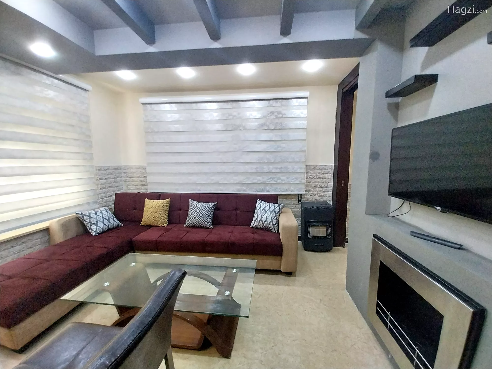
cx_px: 246
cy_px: 184
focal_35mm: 13
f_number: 2.2
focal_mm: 1.3
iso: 100
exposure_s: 1/50
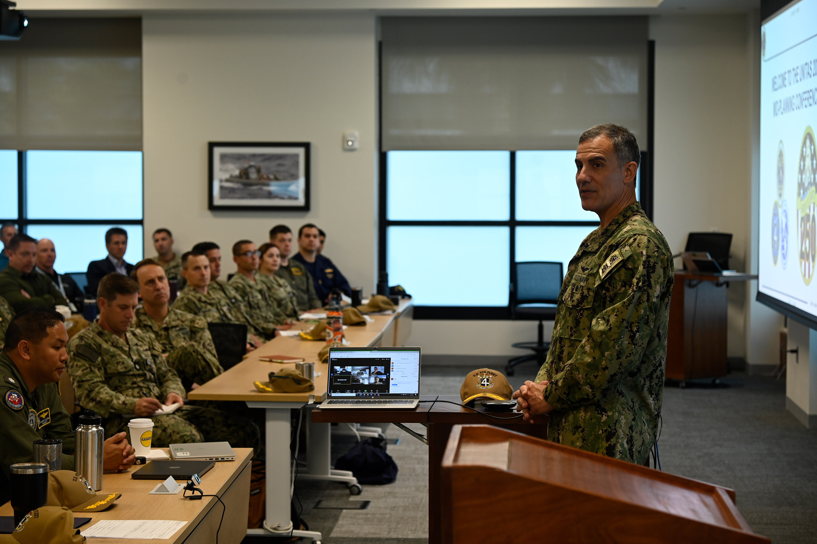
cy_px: 272
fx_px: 1860
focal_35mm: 82
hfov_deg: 24.8
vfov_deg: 16.6
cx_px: 408
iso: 800
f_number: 5
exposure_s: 1/100
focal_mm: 82
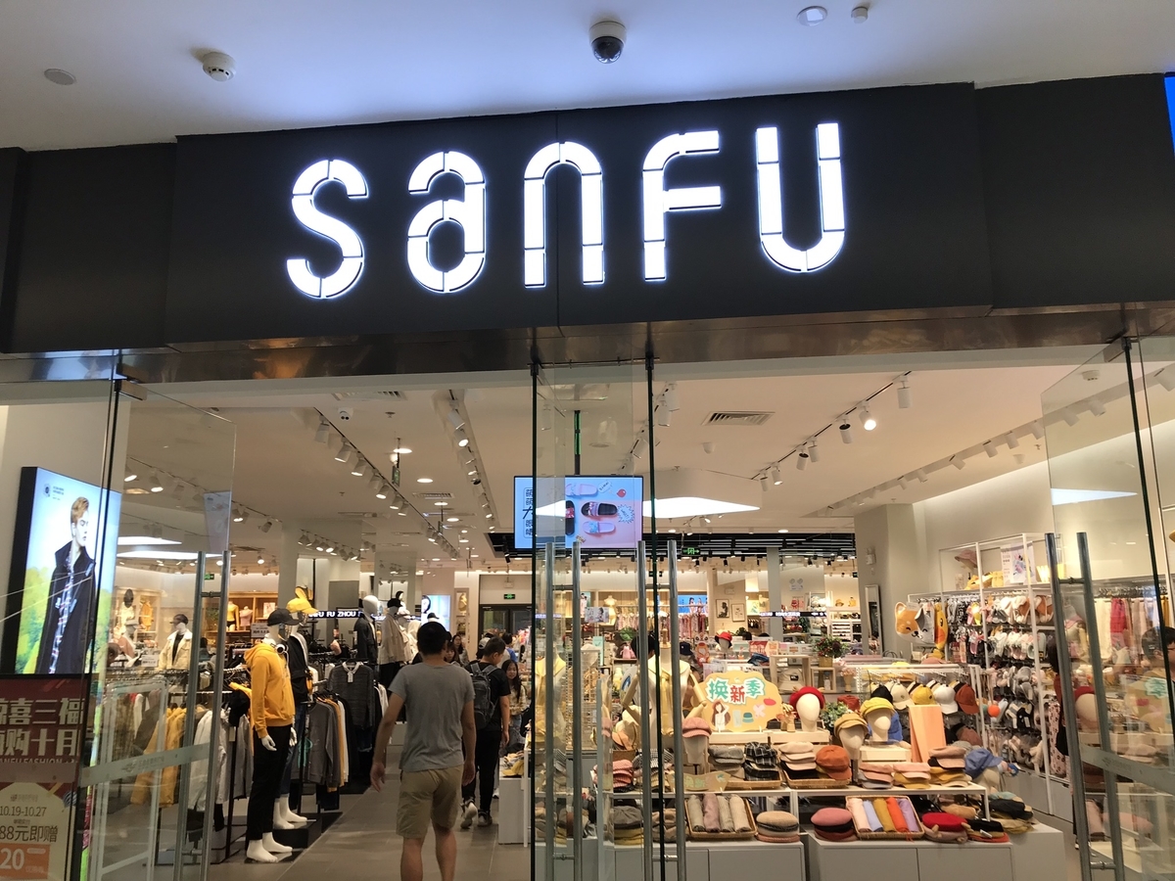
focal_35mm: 28
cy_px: 440
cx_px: 588
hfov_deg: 63.4
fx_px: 950
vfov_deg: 49.7
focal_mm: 3.99
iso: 25
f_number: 1.8
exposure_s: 1/100
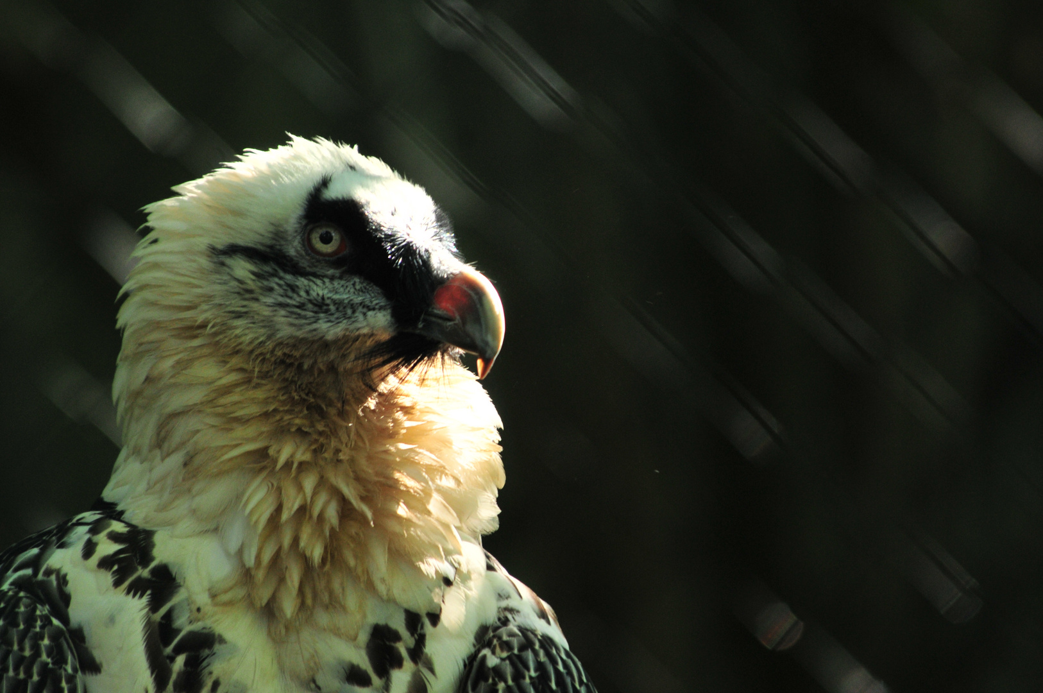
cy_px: 346
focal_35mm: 600
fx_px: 17362
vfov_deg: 2.3
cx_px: 522
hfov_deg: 3.4
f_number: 5.6
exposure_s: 1/45
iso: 640
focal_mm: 400
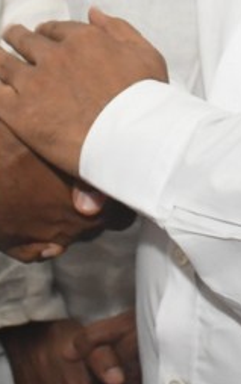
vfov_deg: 12.5
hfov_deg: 8.3
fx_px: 1638
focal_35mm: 156
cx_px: 338
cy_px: -248
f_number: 8
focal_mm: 24
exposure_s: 1/125
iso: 2500
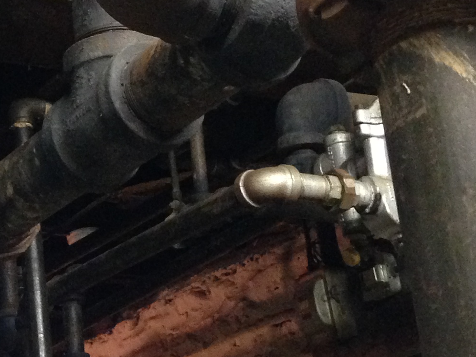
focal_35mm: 108
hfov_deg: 17.8
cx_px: 5
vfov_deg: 13.6
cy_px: 41
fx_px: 1485
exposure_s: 1/20
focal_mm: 4.12
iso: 400
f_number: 2.4
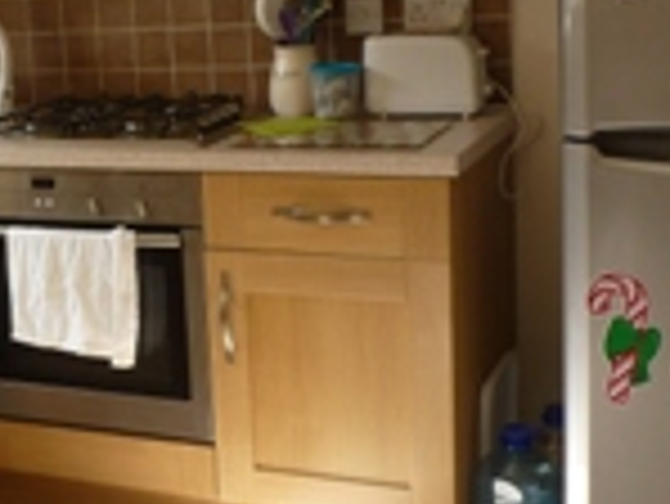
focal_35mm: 72
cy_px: 189
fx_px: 1395
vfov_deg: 20.4
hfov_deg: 25.0
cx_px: -81
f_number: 3.3
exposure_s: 1/60
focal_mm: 4.3
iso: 100
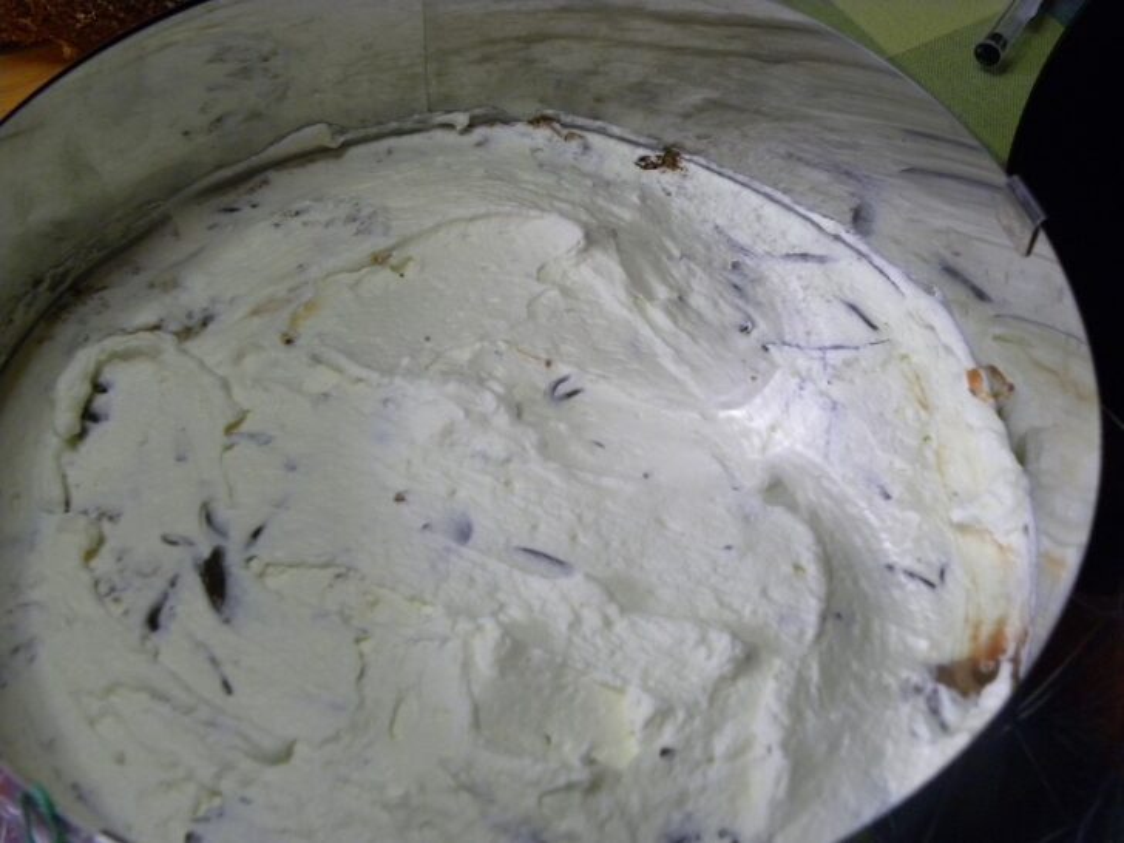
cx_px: 562
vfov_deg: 28.0
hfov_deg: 36.8
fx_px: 1688
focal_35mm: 52
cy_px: 422
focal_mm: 9.2
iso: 398
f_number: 3.5
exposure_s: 1/64.3
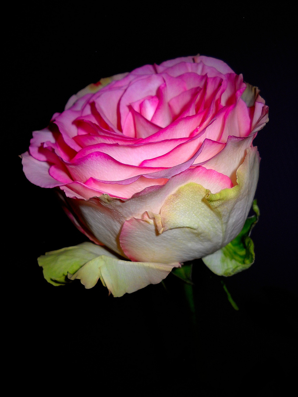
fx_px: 471
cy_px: 198
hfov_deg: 35.1
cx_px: 149
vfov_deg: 45.8
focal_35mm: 41
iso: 64
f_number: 5.5
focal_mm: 6.72
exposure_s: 1/30
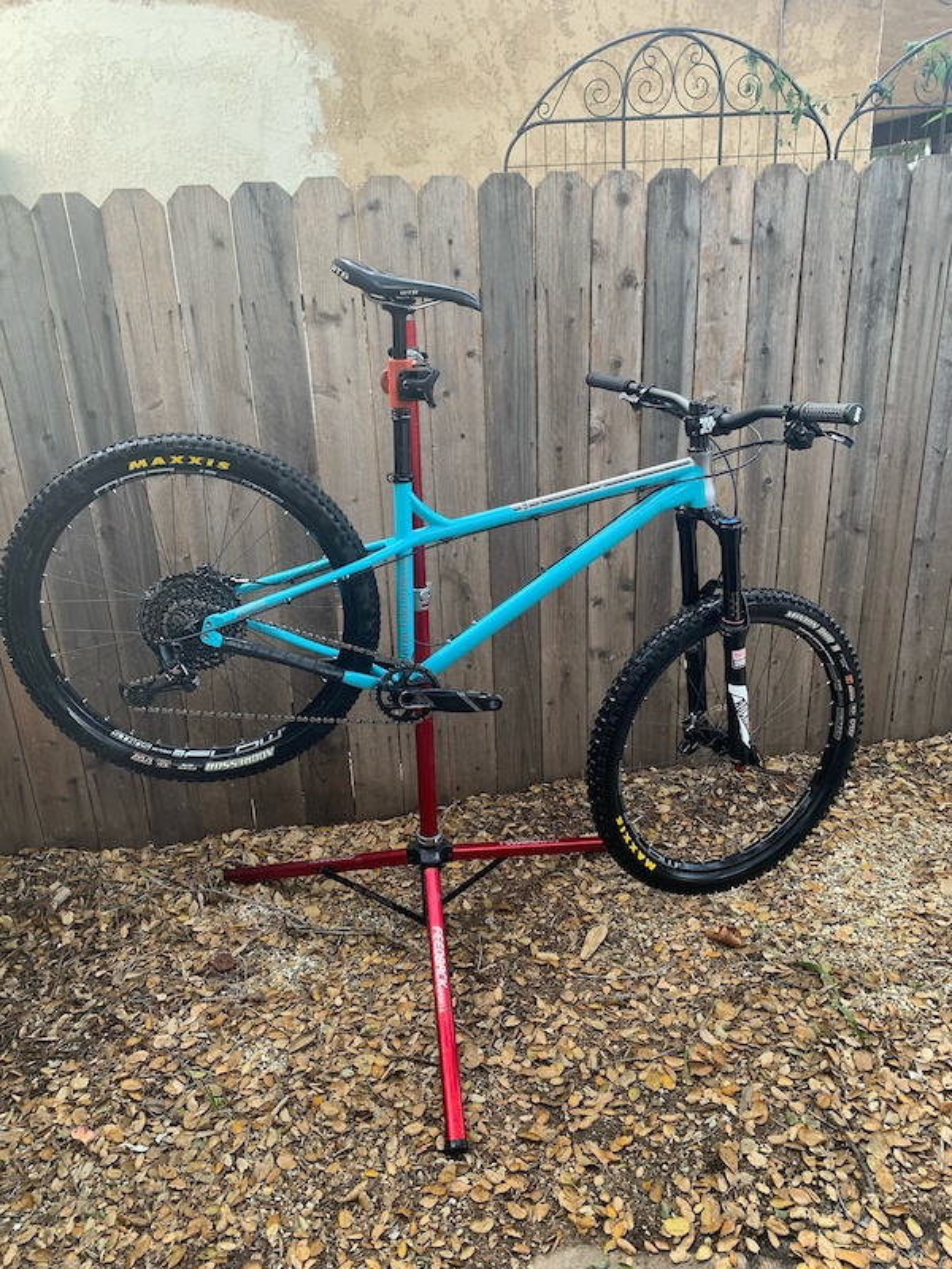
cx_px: 476
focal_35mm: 26
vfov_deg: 67.3
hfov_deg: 53.1
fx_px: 953
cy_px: 634
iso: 50
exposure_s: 1/121
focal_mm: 4.25
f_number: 1.8
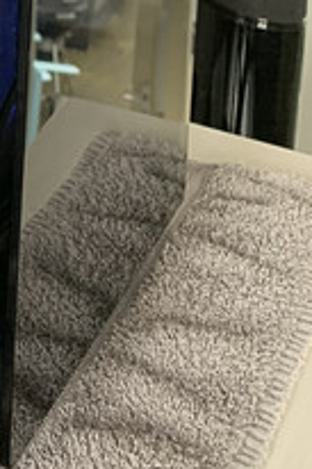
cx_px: -358
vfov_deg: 16.9
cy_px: -310
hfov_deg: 11.4
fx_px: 1367
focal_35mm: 105
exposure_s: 1/60
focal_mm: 4.25
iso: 100
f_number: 1.8
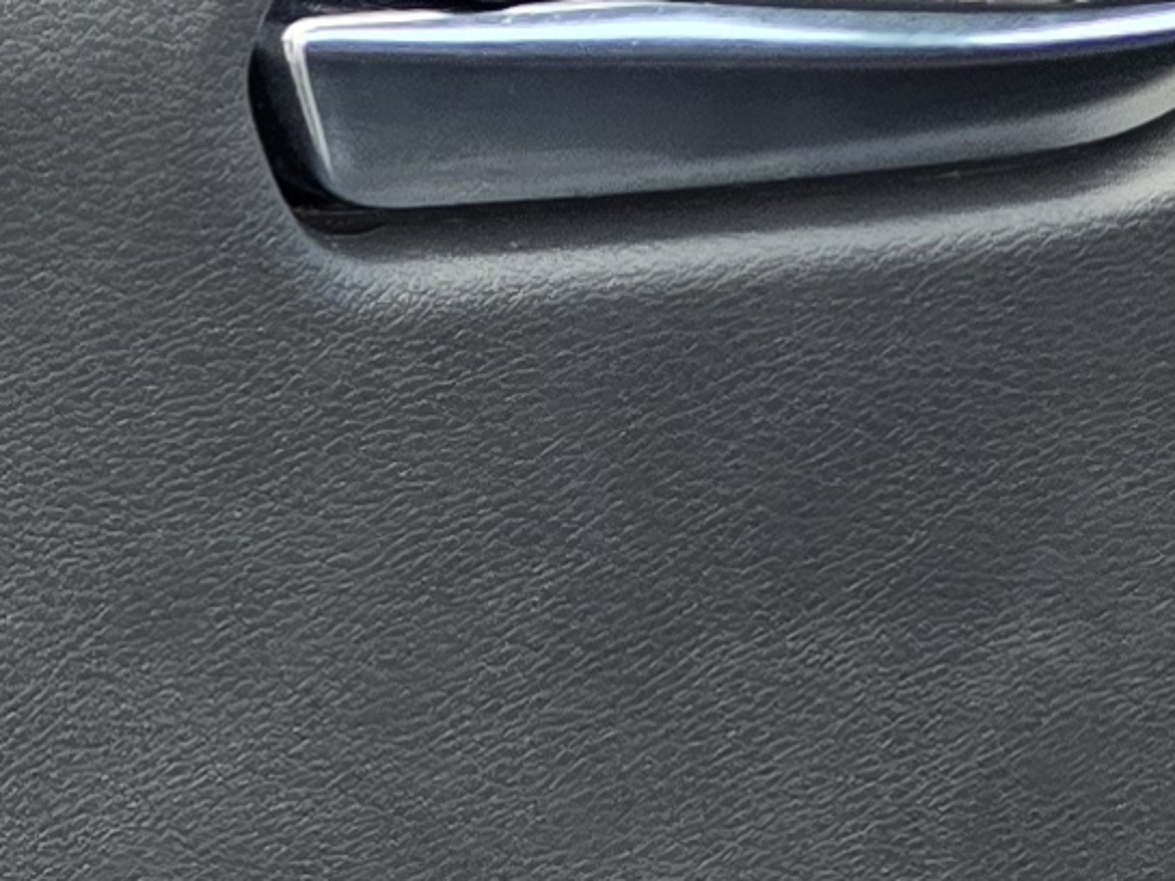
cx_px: -1916
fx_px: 5737
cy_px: 1514
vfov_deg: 8.5
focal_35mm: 169
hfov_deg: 9.8
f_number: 1.7
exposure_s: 1/180
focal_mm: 6.3
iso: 50
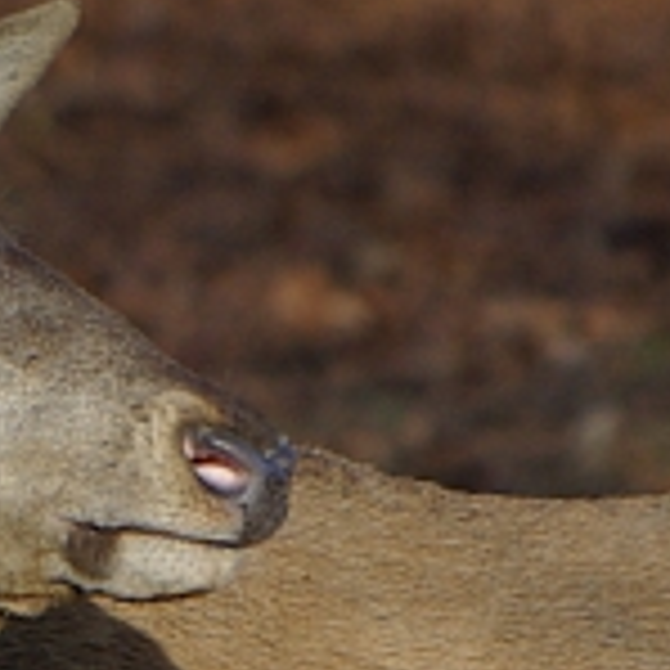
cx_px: -144
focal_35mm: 1374
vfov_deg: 1.3
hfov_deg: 1.3
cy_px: 279
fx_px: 30088
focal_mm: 200
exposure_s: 1/400
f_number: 5.6
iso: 200
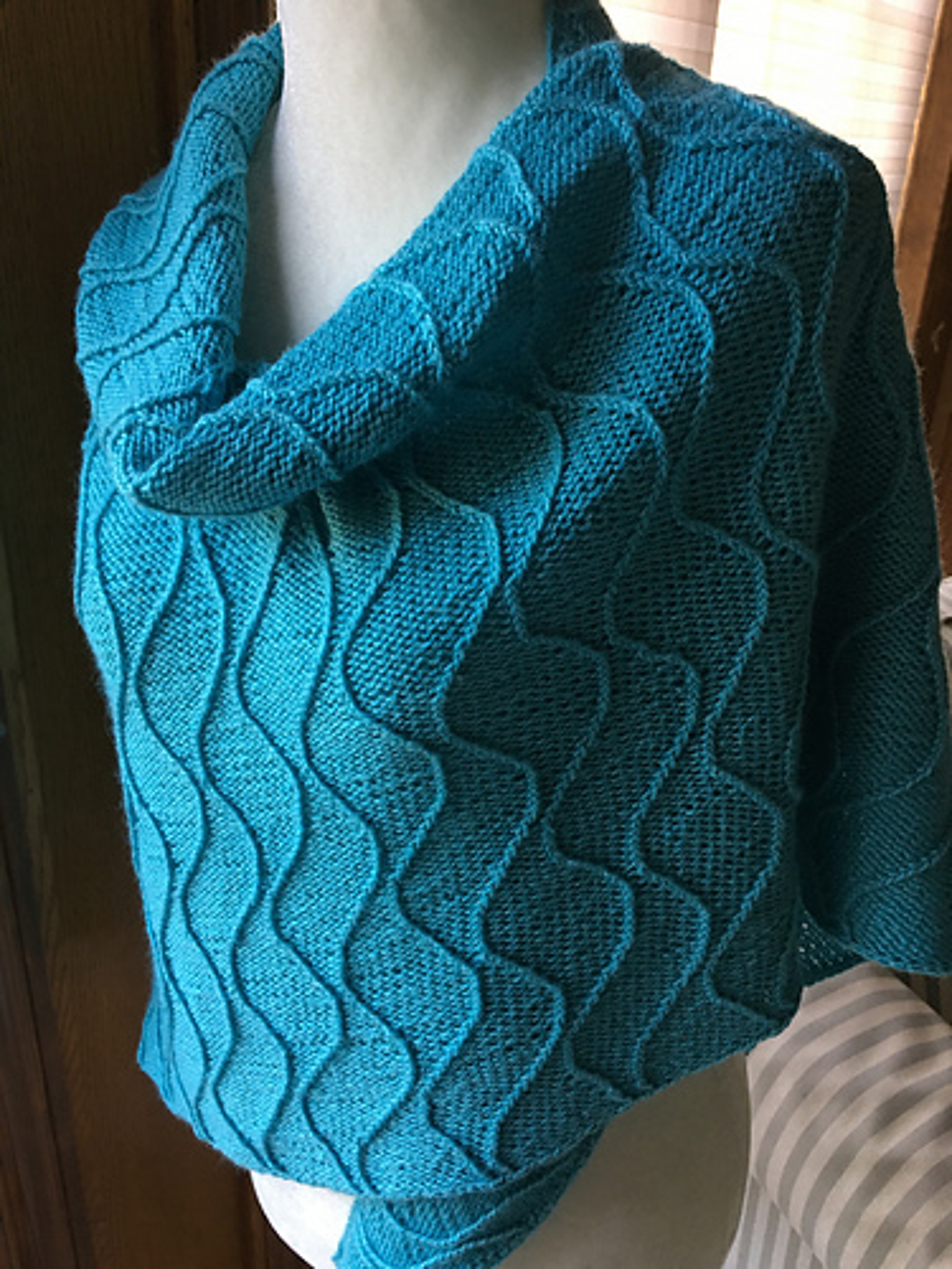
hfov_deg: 48.2
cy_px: 634
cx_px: 476
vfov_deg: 61.7
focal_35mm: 29
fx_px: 1063
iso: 100
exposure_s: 1/30
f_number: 2.2
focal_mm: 4.15
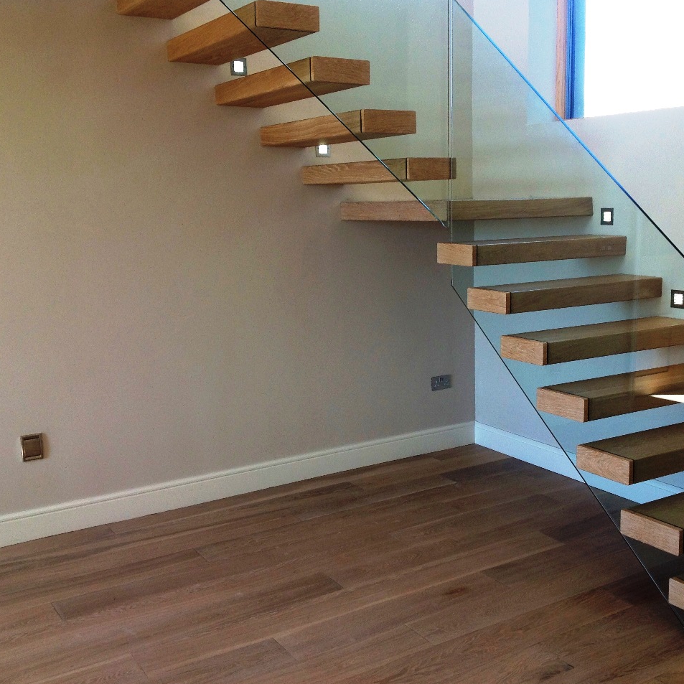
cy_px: 342
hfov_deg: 39.9
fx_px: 939
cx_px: 401
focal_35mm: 42
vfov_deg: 40.0
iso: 50
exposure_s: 1/60
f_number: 2.4
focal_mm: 4.28
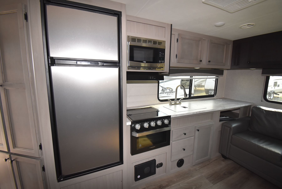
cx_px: 141
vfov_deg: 77.5
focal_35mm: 15
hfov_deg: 100.3
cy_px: 94
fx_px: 118
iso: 800
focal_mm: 10
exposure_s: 1/125
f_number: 5.6
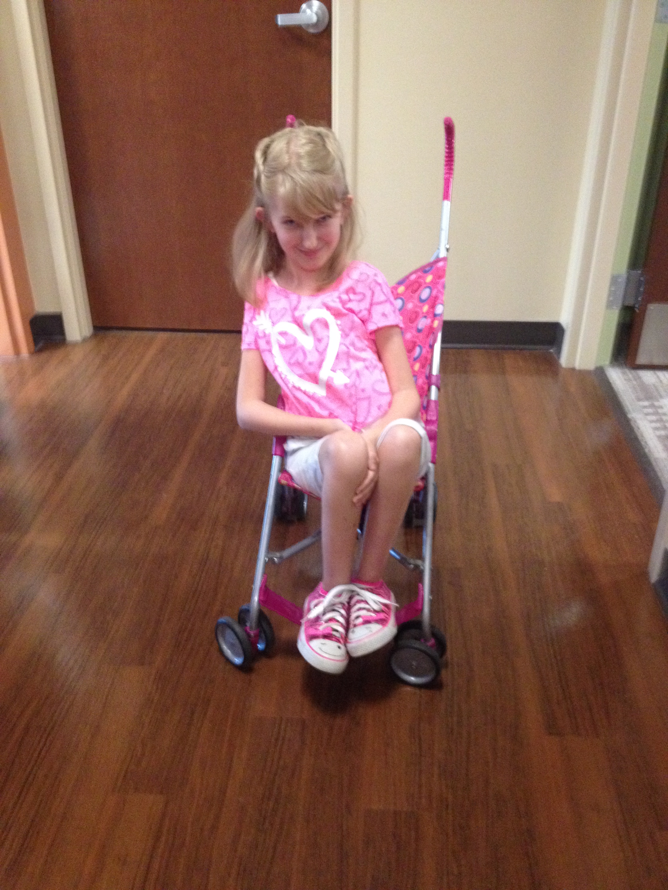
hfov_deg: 40.7
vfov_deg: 52.6
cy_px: 445
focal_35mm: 35
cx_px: 334
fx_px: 901
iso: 400
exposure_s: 1/15
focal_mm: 4.28
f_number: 2.4
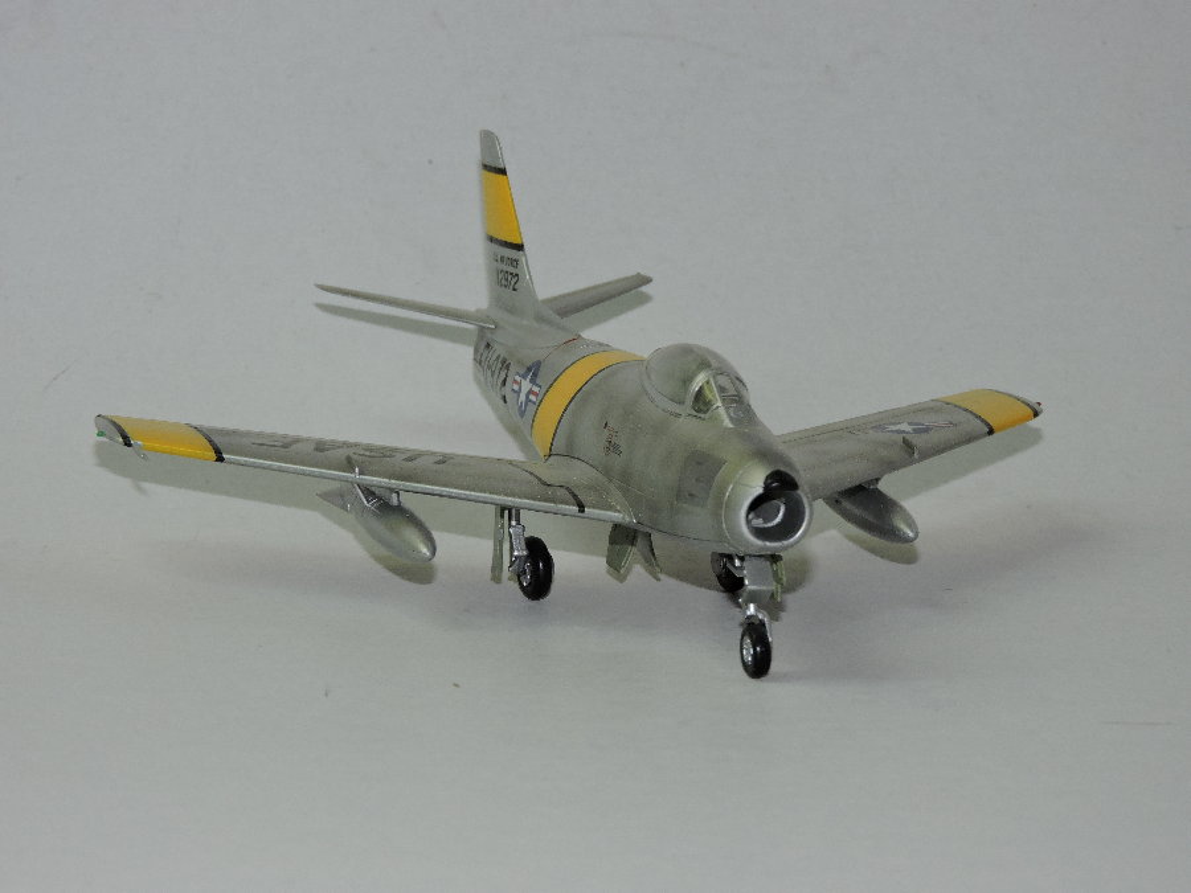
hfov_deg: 13.2
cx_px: 596
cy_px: 446
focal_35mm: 150
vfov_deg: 9.9
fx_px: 5161
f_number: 5.2
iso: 200
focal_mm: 26.9
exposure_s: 1/60
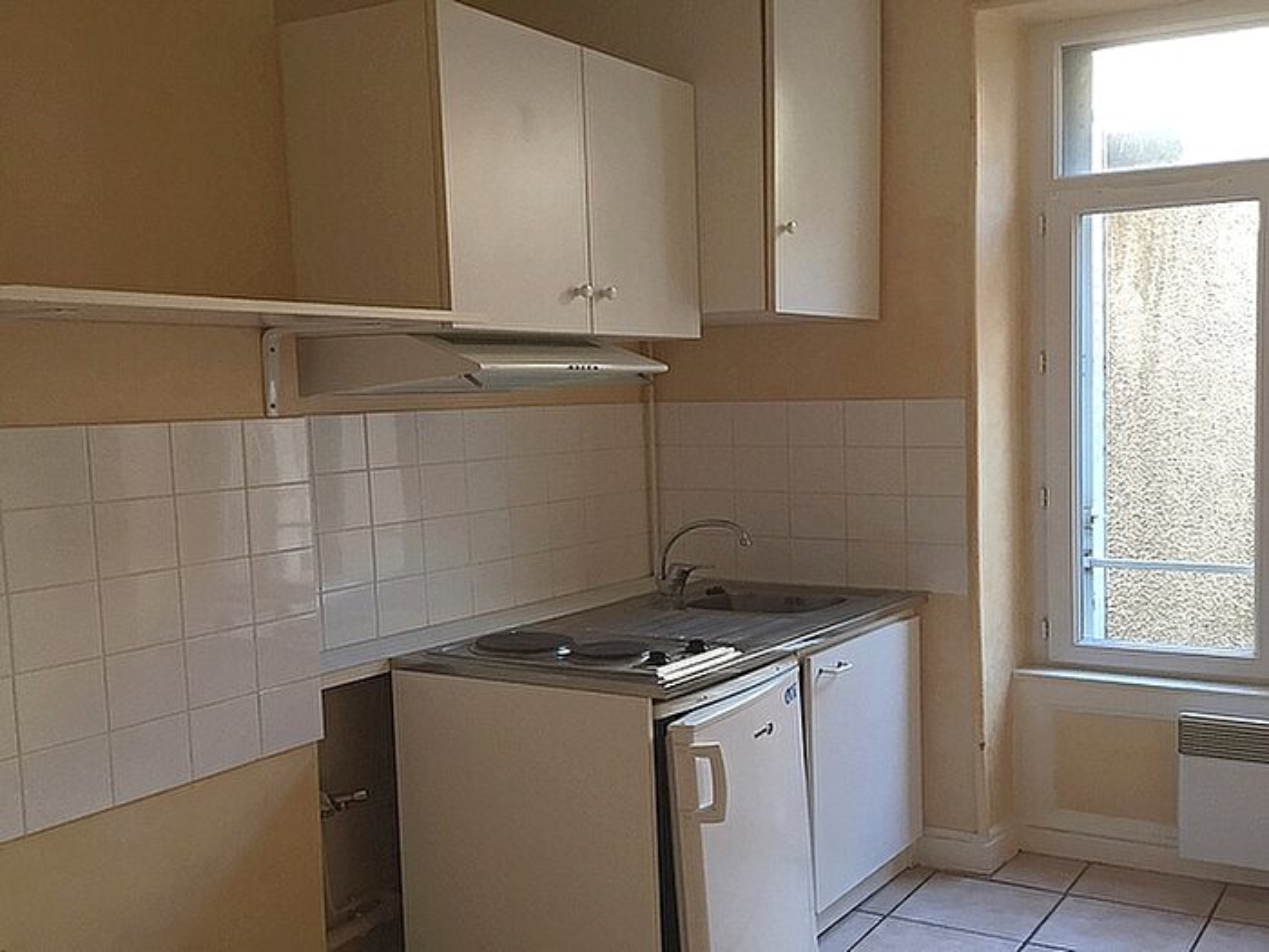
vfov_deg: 36.8
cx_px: 634
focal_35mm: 39
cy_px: 476
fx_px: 1430
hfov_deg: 47.9
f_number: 2.2
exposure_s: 1/30
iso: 64
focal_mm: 4.15
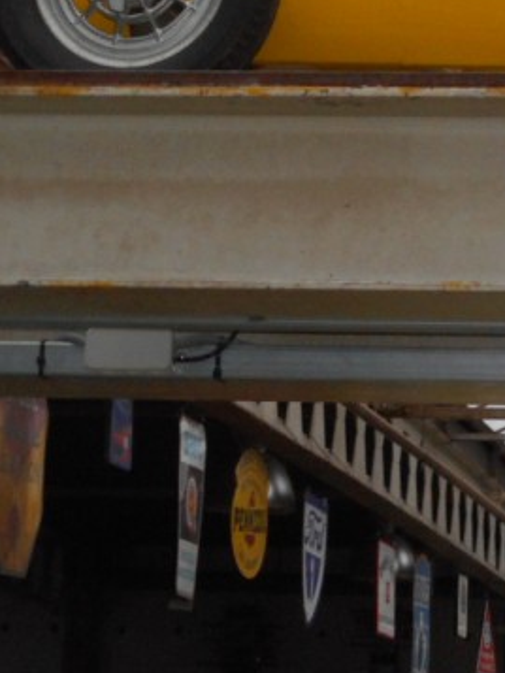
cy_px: -21
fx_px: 3285
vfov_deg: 11.6
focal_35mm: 169
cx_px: 571
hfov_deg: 8.7
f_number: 5.1
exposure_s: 1/60
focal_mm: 10.5
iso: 250
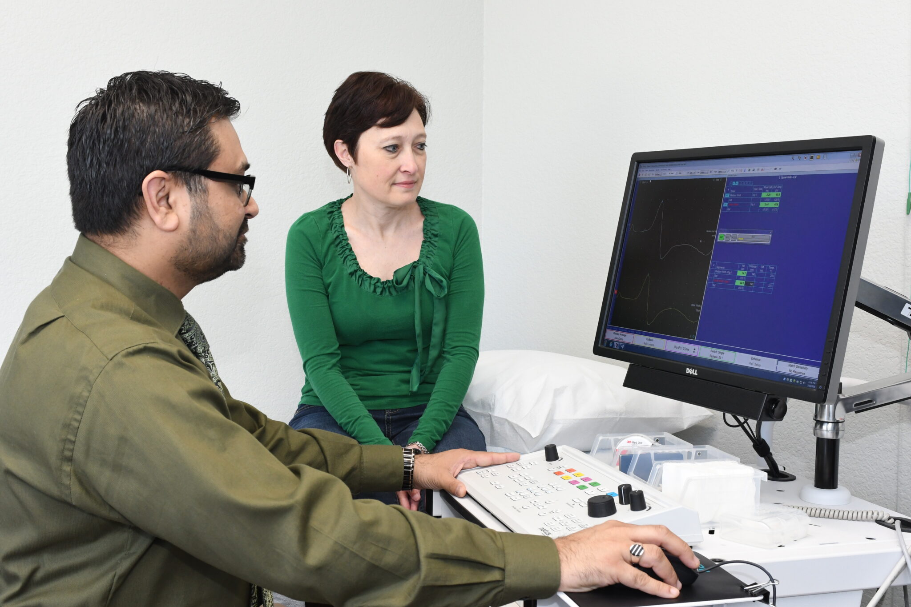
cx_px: 456
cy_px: 304
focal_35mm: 42
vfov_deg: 31.9
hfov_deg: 46.4
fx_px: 1063
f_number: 7.1
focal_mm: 28
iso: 1100
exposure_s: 1/80
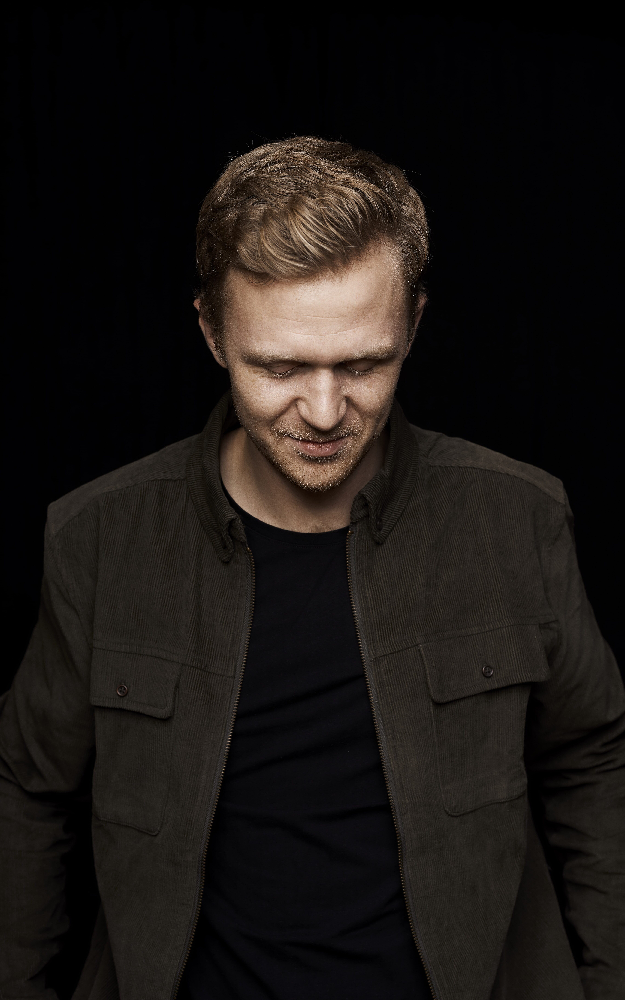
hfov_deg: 15.0
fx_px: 2371
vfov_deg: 23.8
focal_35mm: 87
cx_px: 320
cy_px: 499
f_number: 5.6
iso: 200
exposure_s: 1/250
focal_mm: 85
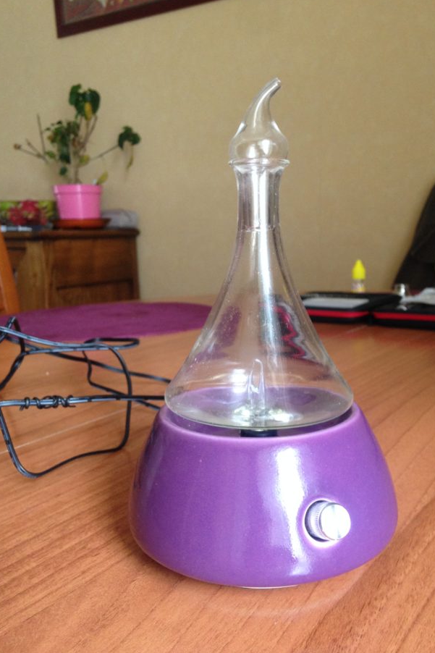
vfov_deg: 54.4
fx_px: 635
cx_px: 242
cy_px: 326
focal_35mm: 35
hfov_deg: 37.8
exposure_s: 1/20
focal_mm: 4.12
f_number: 2.4
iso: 160
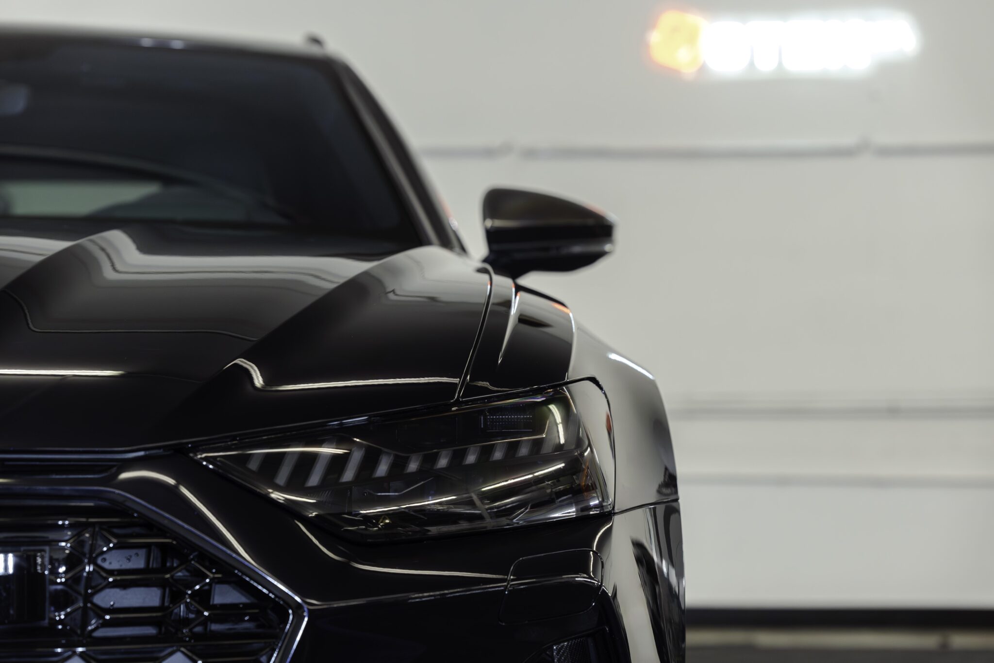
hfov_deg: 23.9
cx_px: 497
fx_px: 2347
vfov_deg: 16.1
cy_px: 332
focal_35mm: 85
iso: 3200
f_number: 4
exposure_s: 1/160
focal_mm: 85
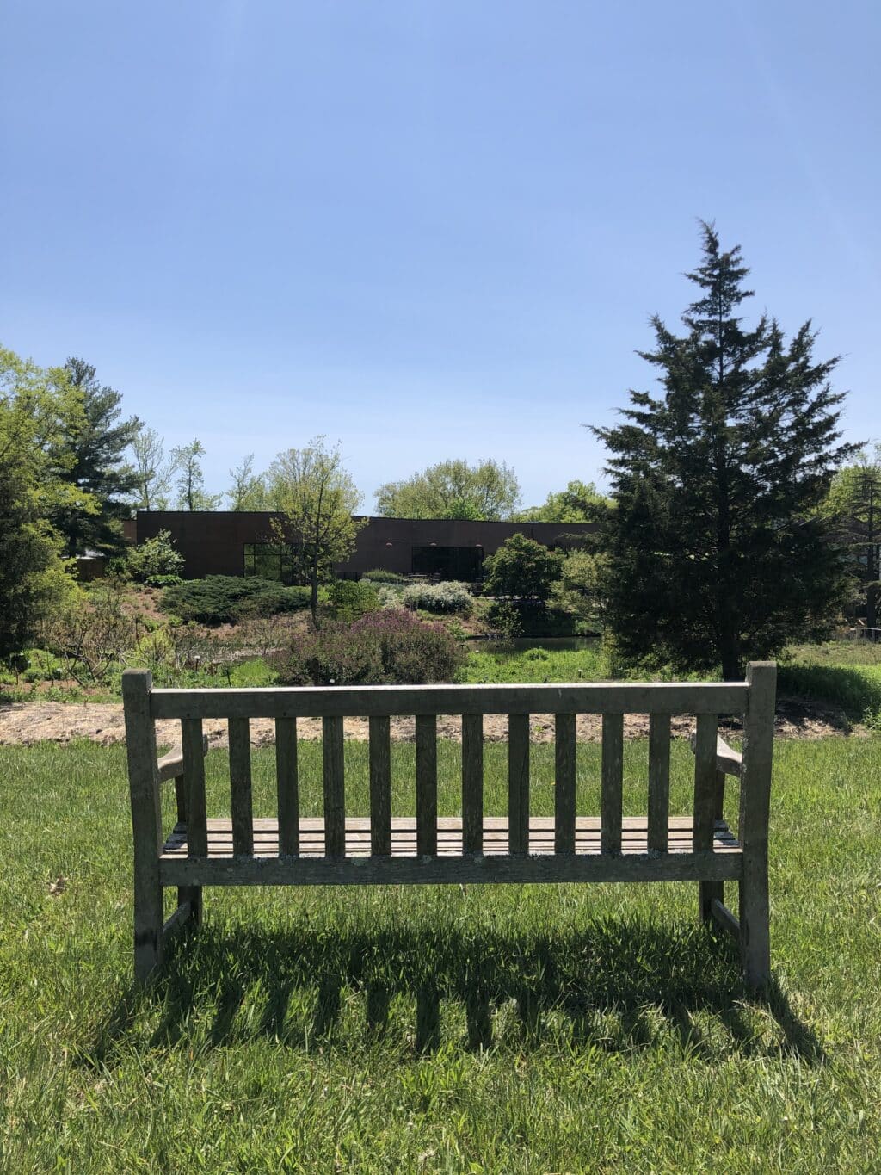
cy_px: 588
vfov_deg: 63.4
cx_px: 440
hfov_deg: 49.8
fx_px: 950
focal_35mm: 28
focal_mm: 4
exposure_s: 1/2183
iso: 20
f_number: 1.8
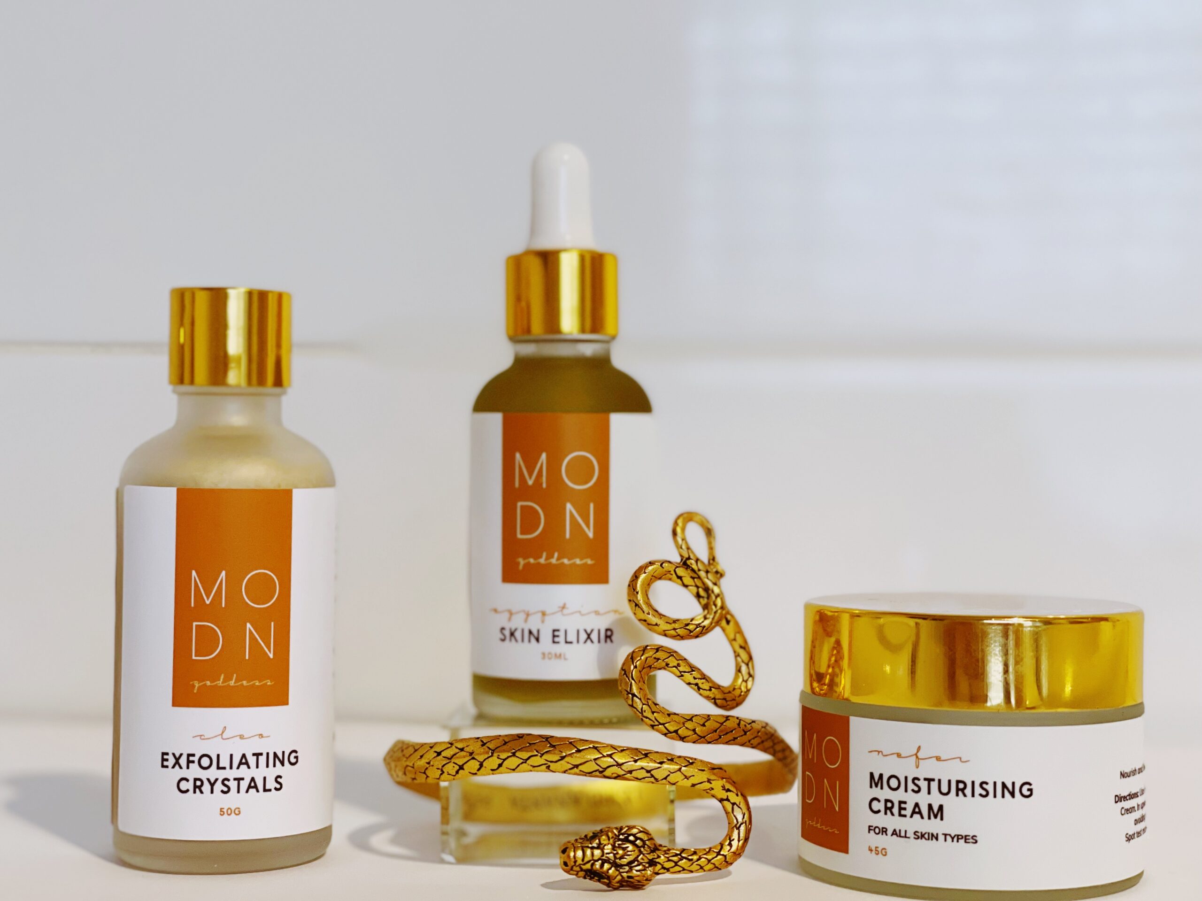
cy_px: 450
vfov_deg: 22.9
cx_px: 601
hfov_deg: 30.3
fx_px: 2222
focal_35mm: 64
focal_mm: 7.5
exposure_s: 1/50
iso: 125
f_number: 2.2
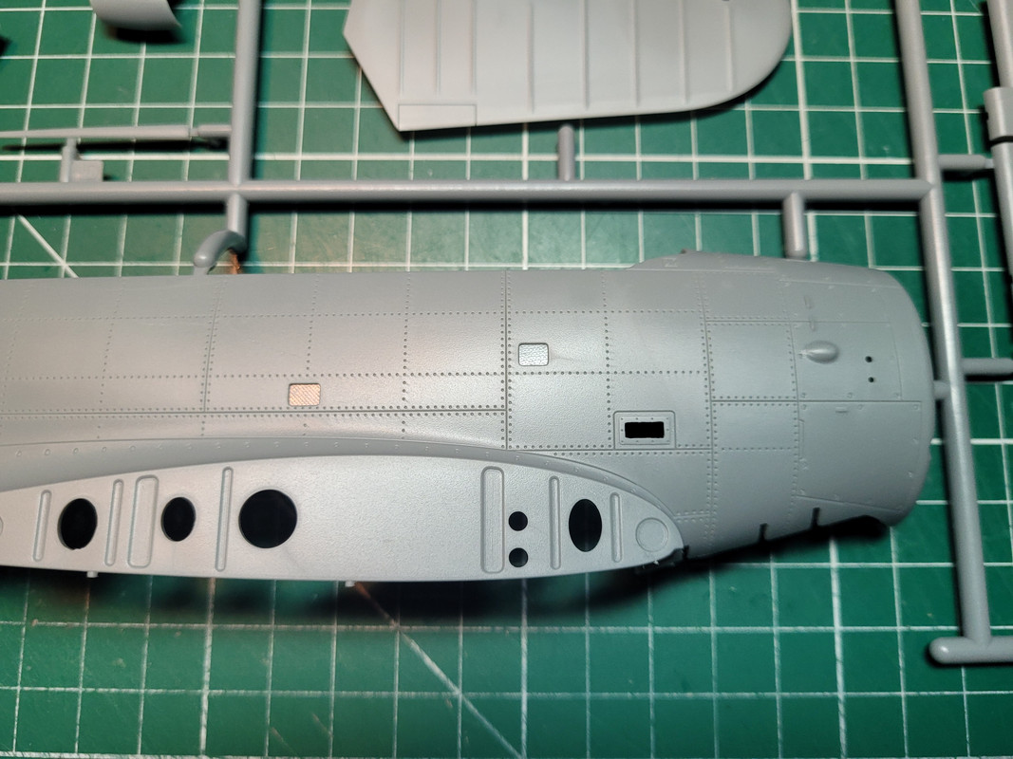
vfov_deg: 53.1
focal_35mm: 26
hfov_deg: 67.3
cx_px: 506
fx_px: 761
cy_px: 380
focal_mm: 5.4
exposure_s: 1/100
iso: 160
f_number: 1.8
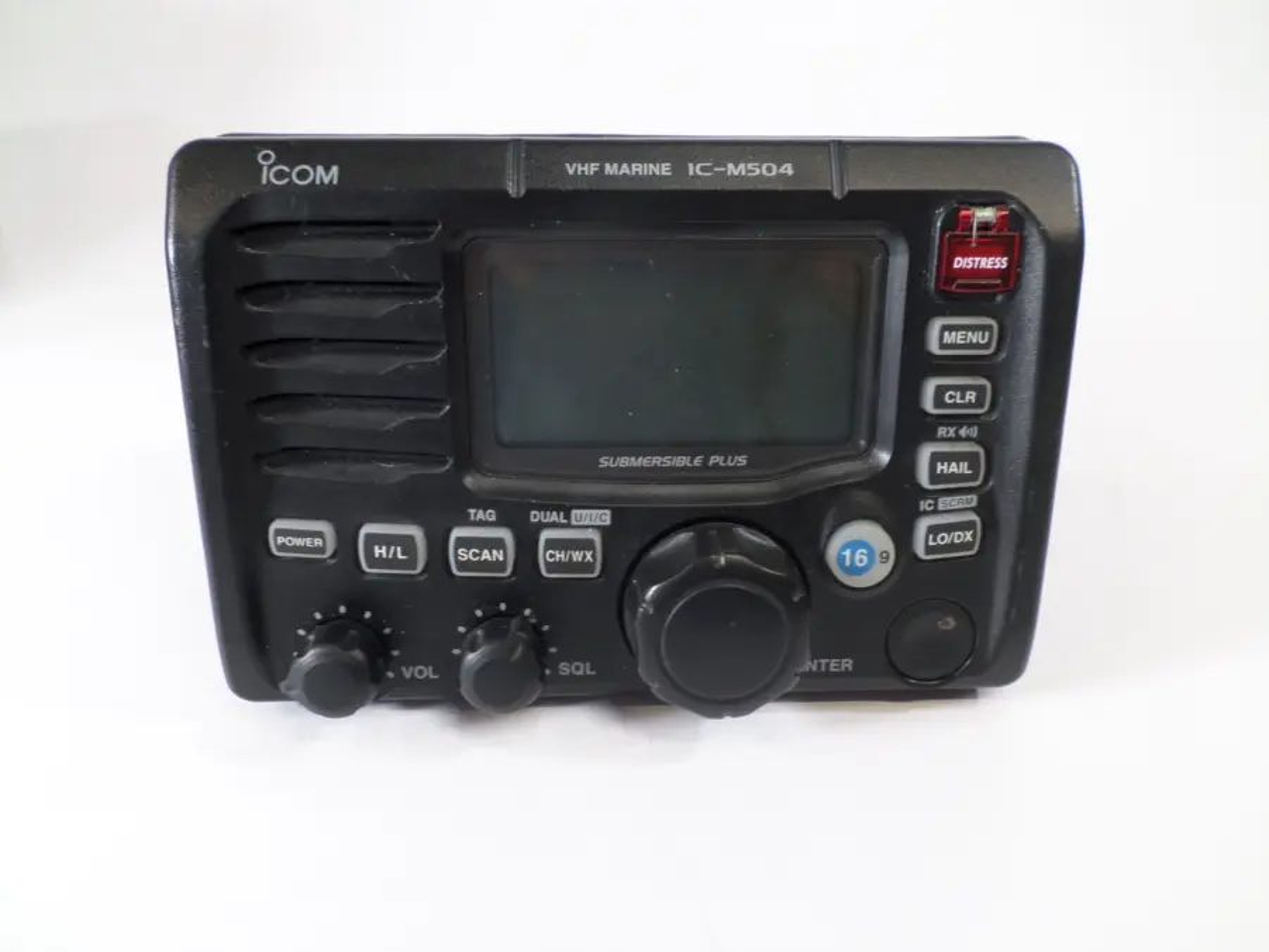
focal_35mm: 25
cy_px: 476
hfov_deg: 69.4
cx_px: 634
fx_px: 917
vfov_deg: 54.9
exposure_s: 1/30
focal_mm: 4.5
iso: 100
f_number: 2.5
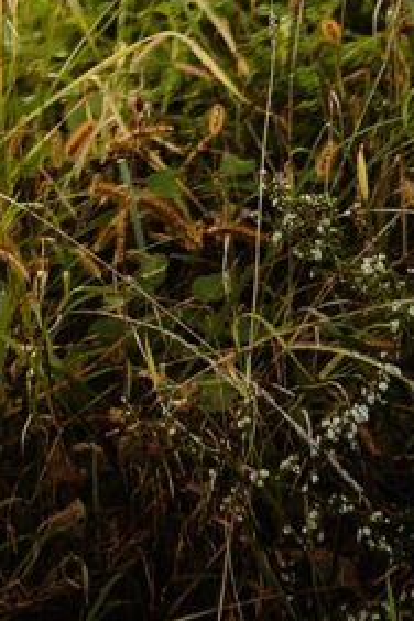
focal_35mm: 254
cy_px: -929
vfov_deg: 7.5
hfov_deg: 5.3
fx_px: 4381
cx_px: -415
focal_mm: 35
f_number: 1.8
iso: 200
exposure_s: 1/400
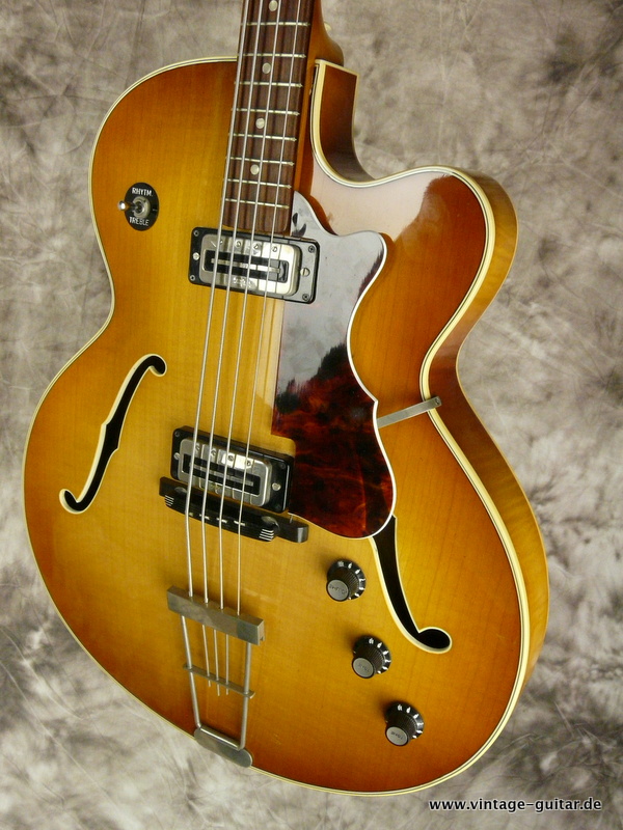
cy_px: 415
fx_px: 672
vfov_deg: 63.4
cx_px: 312
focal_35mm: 28
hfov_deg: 49.7
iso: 400
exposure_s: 1/100
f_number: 4
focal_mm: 4.6
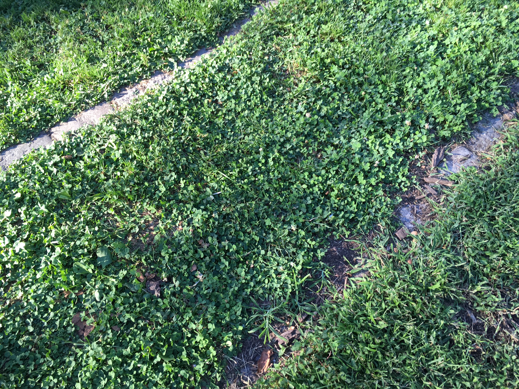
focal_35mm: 29
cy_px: 194
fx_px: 435
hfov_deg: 61.7
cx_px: 260
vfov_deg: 48.2
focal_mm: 4.15
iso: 32
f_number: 2.2
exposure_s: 1/120
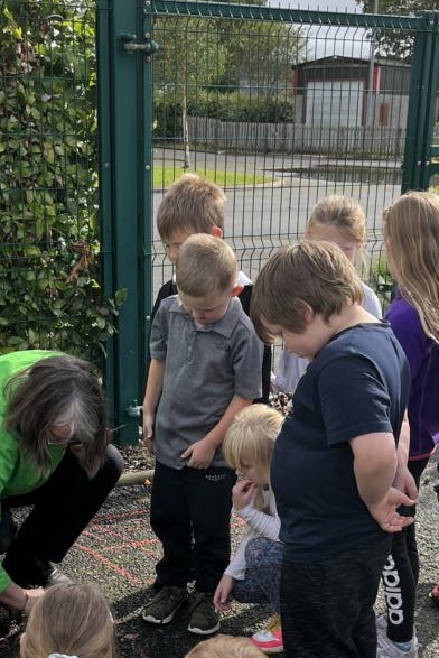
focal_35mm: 58
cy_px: 518
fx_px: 1060
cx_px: 179
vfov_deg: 33.6
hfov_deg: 23.4
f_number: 1.6
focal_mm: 5.1
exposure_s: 1/816
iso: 50
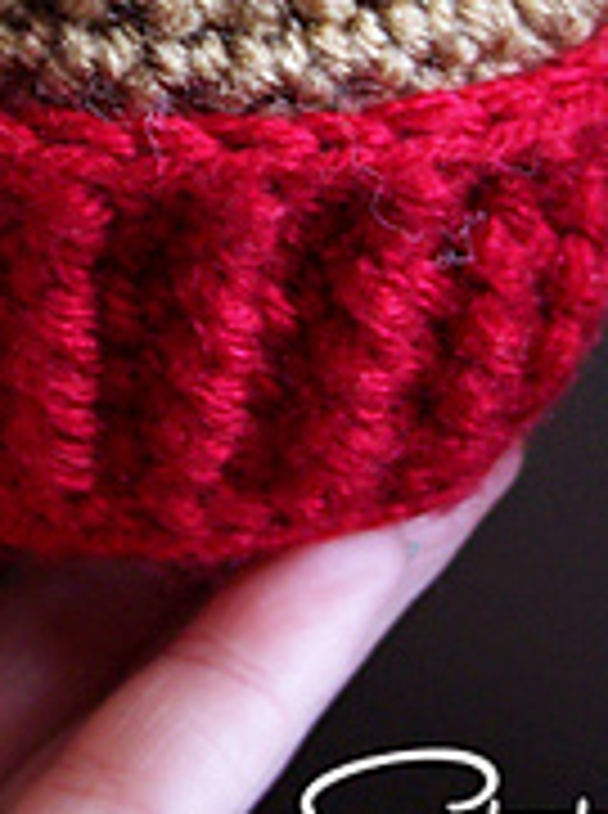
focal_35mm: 108
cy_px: -157
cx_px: 169
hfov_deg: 13.6
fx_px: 2538
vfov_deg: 17.4
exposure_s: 1/8
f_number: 3.4
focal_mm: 8
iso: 200
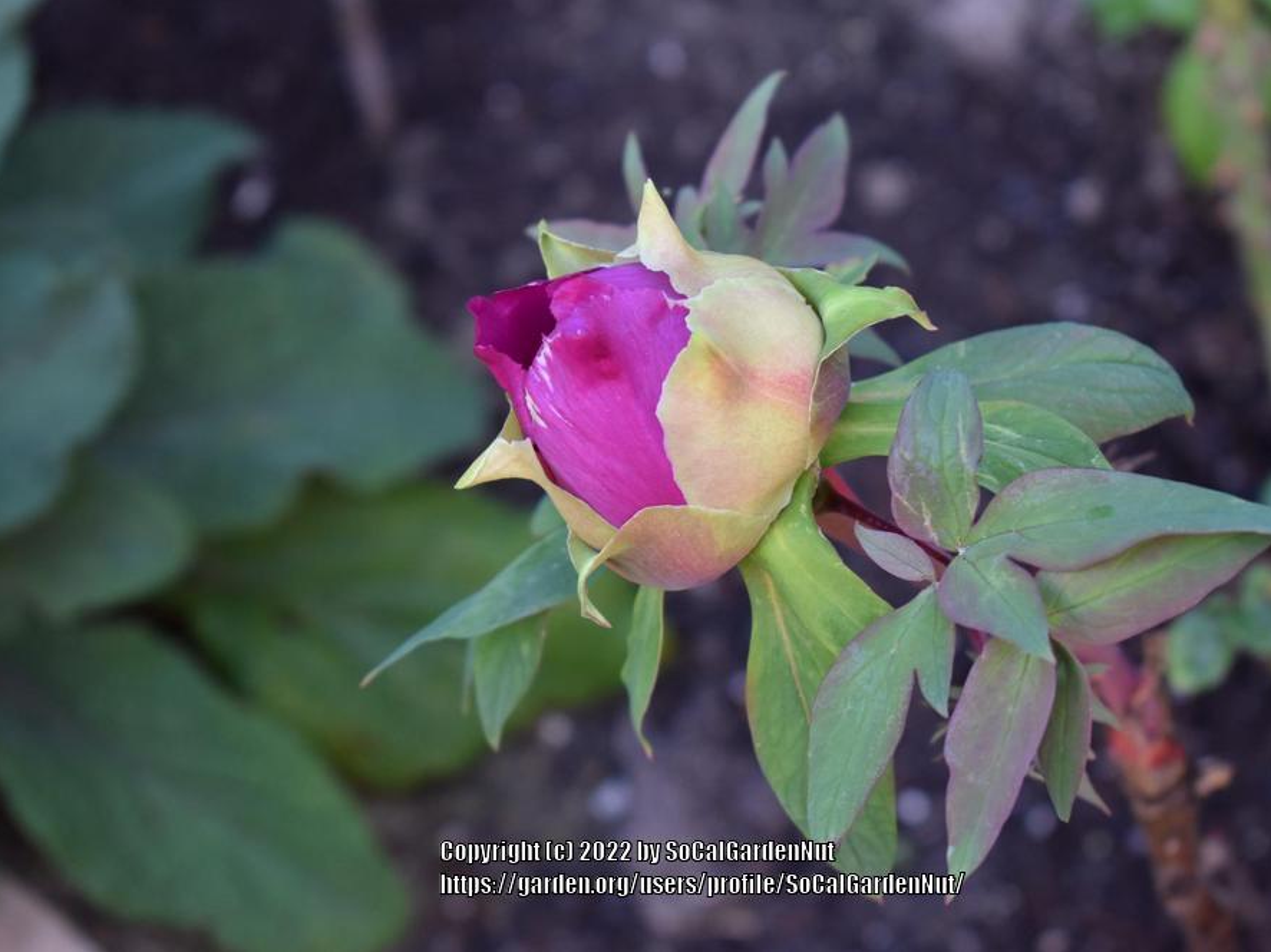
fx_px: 3287
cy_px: 475
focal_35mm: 90
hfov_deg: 21.9
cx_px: 640
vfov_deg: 16.5
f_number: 5.6
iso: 800
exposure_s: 1/125
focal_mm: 55
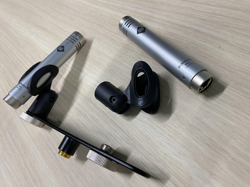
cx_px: 125
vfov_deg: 53.1
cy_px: 94
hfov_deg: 67.3
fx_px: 188
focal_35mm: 26
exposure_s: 1/50
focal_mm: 4.25
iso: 80
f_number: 1.8
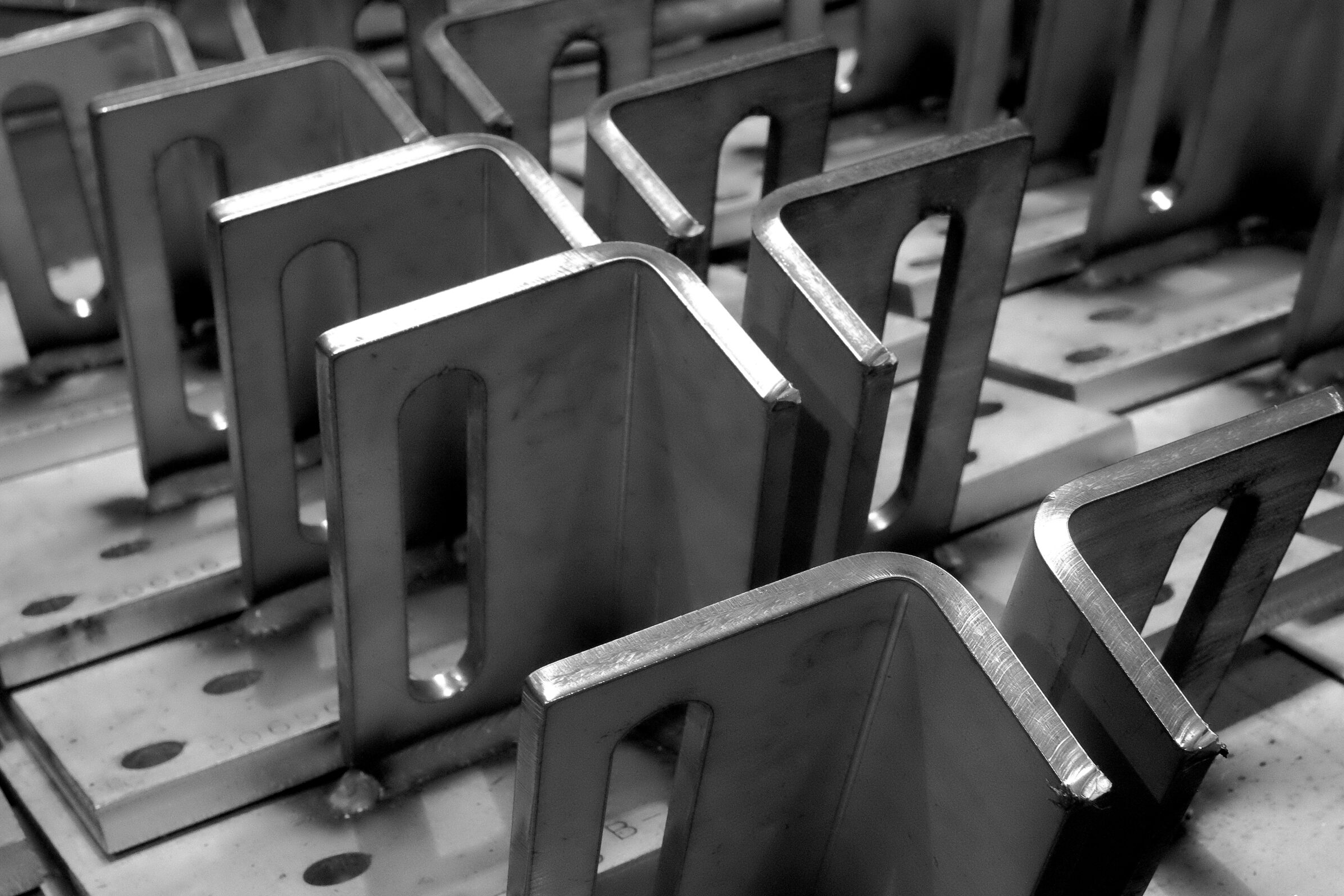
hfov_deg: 35.0
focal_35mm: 57
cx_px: 690
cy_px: 436
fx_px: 2128
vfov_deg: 23.8
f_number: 10
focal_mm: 35
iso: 6400
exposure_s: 1/20
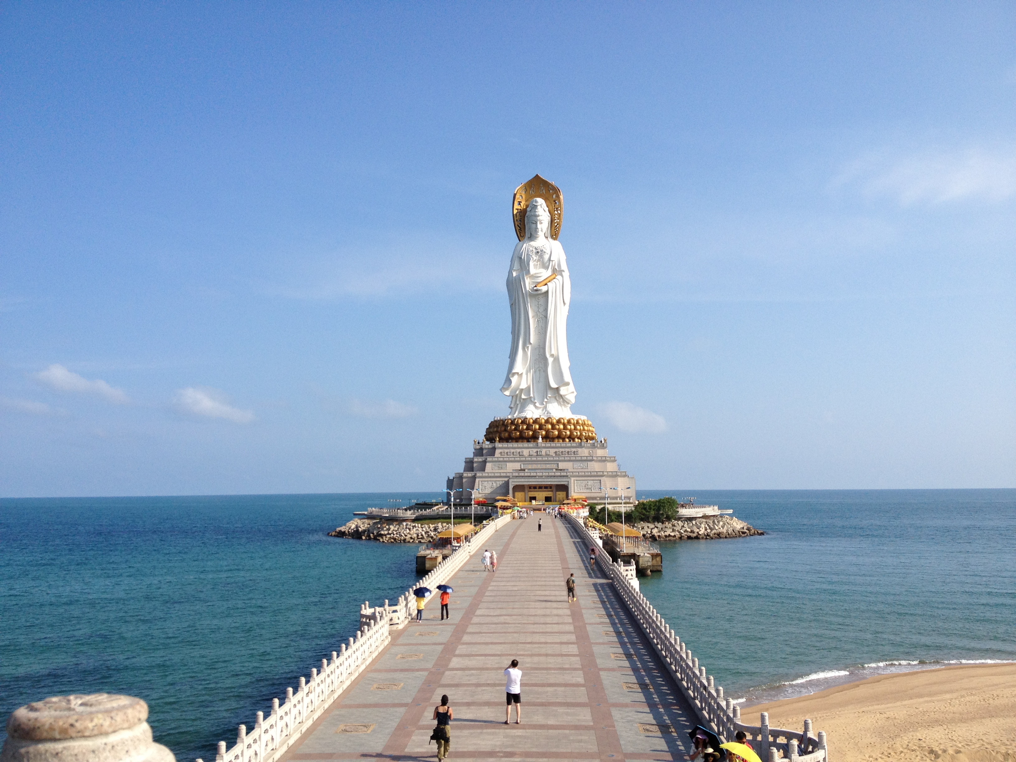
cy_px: 381
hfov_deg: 52.6
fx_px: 1027
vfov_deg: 40.7
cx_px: 508
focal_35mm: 35
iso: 64
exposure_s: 1/2123
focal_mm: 4.28
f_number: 2.4
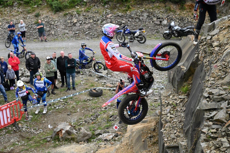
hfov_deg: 36.9
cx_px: 115
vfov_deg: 25.0
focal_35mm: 54
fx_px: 345
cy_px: 76
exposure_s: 1/1000
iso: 6400
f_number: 16
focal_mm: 54
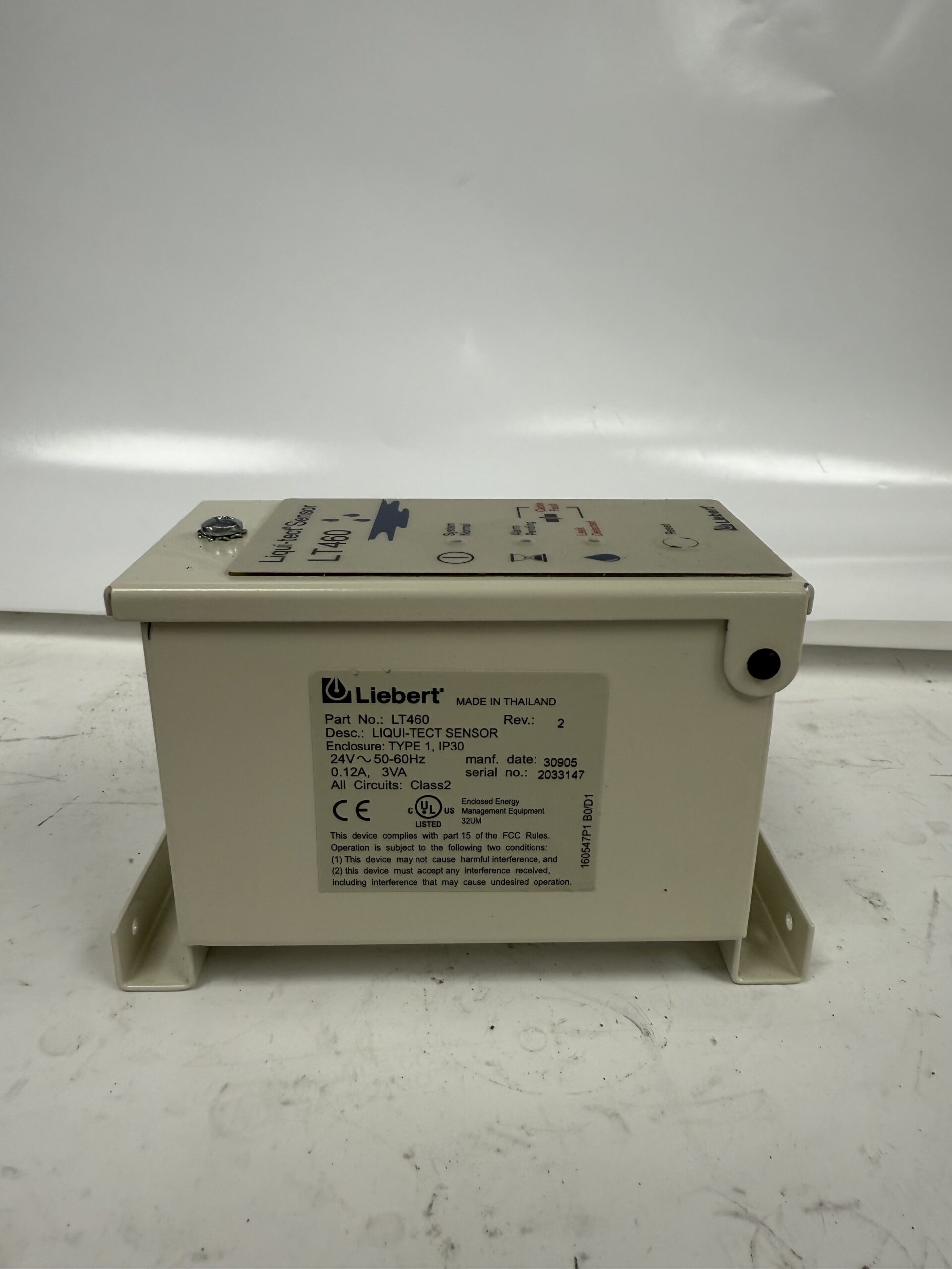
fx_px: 880
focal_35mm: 24
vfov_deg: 71.6
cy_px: 634
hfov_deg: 56.8
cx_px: 476
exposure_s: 1/120
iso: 80
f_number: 2.2
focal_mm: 2.22
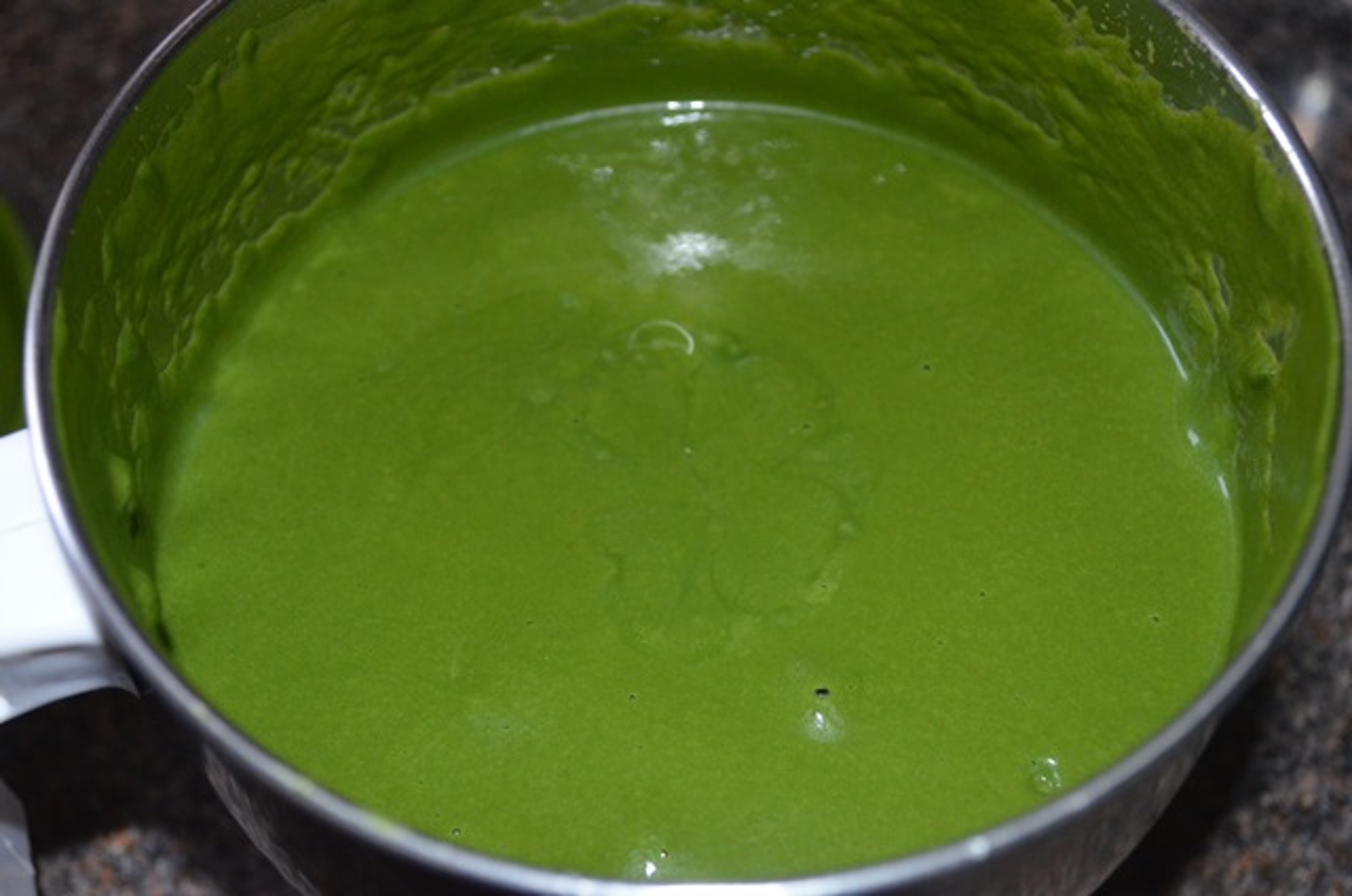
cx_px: 676
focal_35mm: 57
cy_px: 448
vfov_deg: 23.7
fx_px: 2136
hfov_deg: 35.1
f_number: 5
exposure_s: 1/60
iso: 1250
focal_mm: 38
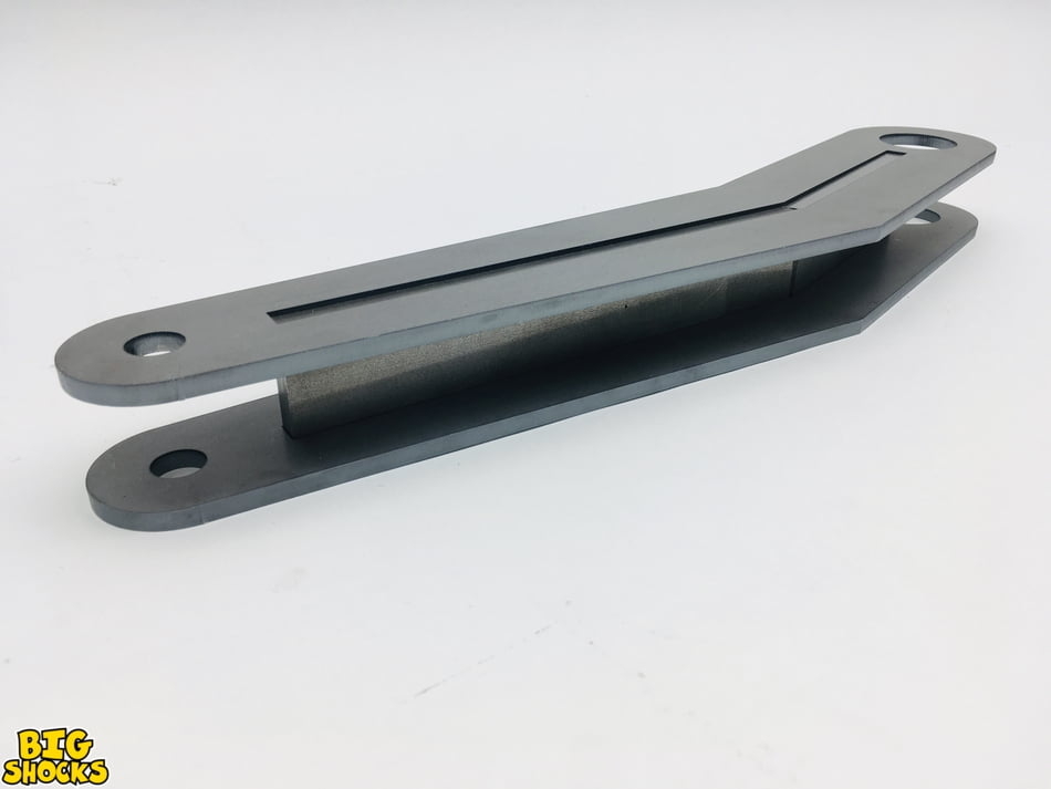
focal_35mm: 29
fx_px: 881
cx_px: 526
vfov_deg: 48.2
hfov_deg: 61.6
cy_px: 394
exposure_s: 1/120
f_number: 2.2
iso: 25
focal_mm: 4.15
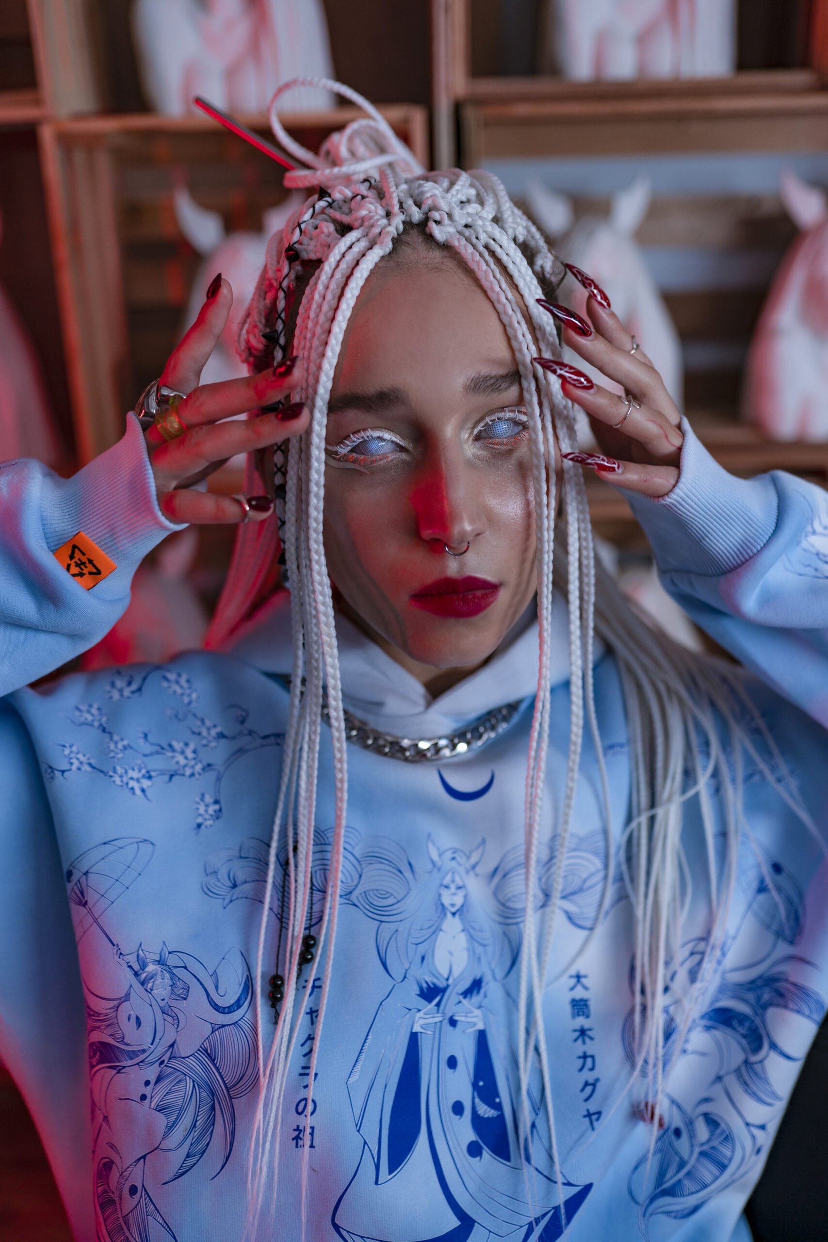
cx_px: 414
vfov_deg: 54.4
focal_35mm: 35
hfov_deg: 37.9
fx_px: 1207
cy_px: 621
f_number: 2
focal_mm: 35
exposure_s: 1/100
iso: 125
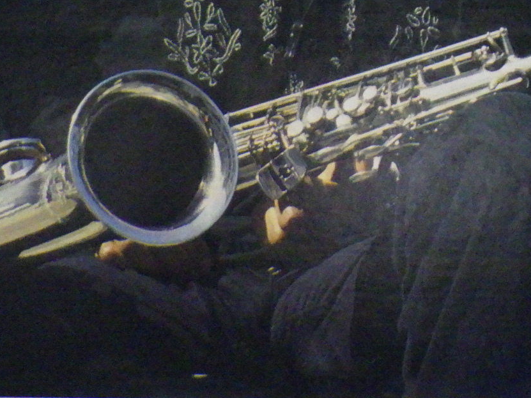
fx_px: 2009
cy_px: -95
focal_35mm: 131
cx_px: 564
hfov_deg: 14.7
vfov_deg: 11.1
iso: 400
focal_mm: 7.5
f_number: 4.2
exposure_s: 1/50
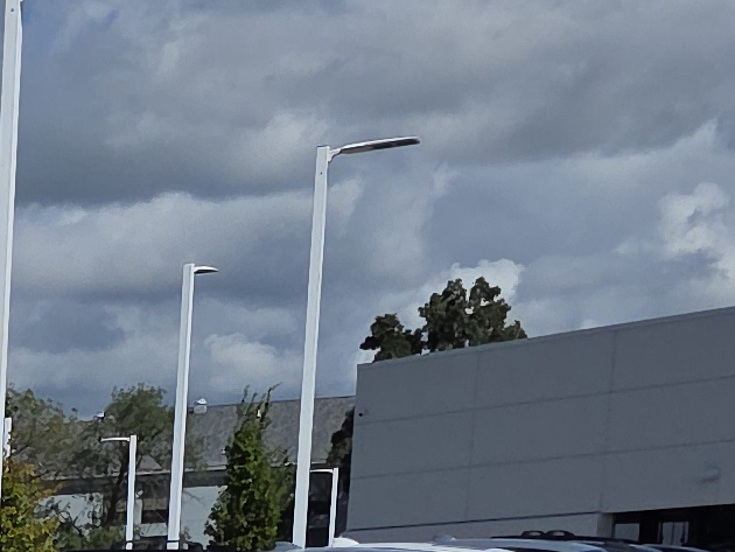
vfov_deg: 9.3
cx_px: -1127
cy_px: 1236
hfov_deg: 11.0
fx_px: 3101
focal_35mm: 146
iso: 40
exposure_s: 1/7944
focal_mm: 6.3
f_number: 1.7
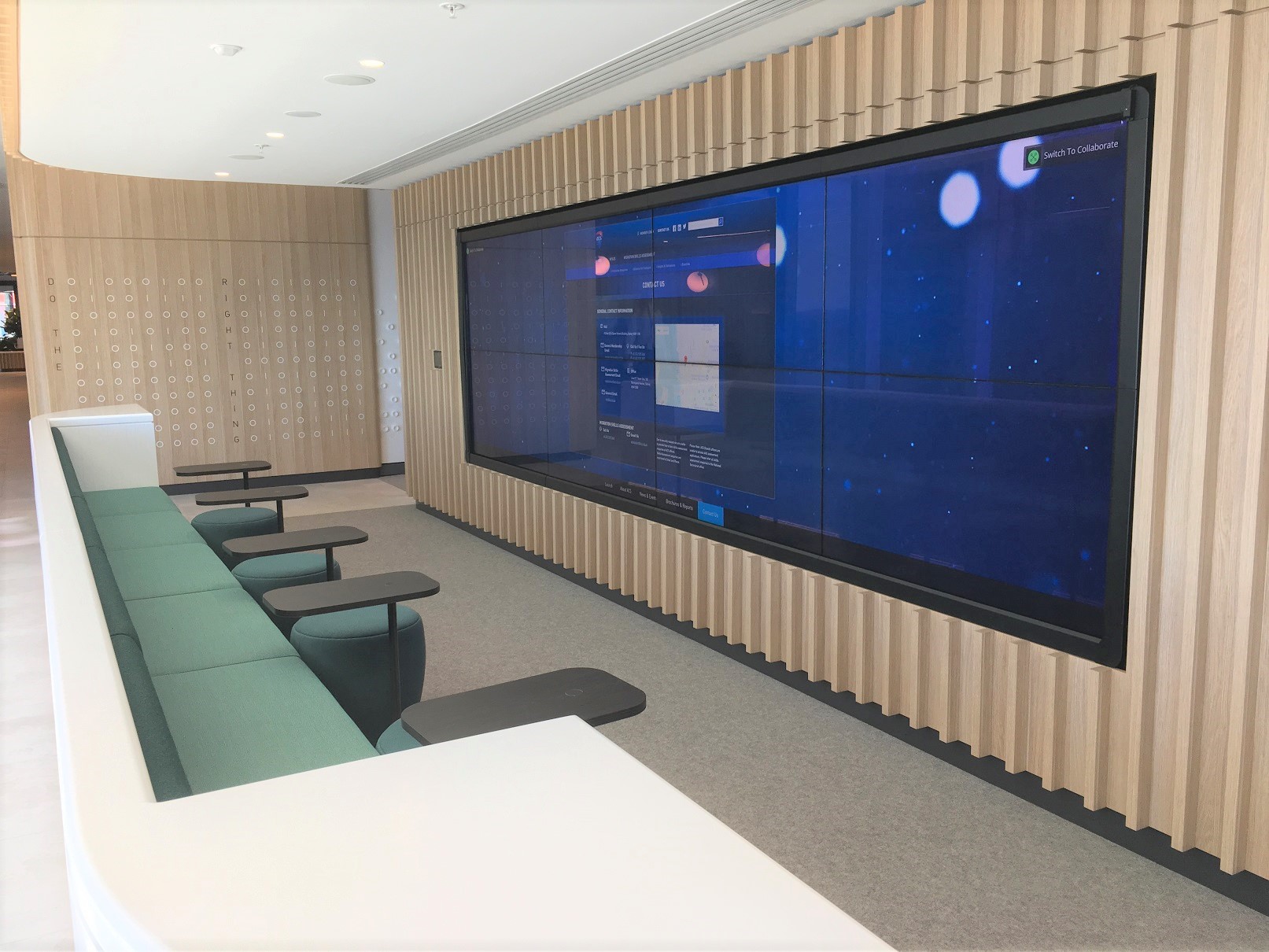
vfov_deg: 48.2
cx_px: 634
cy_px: 476
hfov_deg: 61.7
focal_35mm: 29
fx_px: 1063
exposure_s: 1/100
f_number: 2.2
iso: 40
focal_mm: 4.15
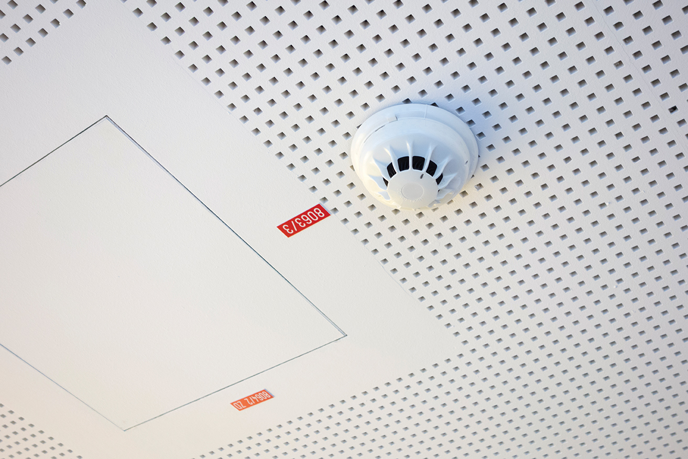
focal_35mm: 51
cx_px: 344
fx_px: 975
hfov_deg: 38.9
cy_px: 230
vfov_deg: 26.5
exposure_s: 1/50
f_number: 3.2
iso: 400
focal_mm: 18.88
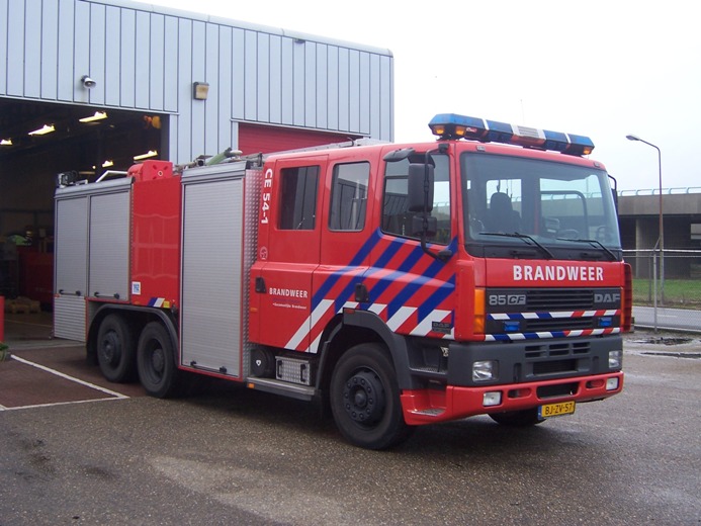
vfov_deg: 32.9
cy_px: 263
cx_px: 350
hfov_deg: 42.9
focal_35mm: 44
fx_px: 891
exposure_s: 1/60
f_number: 3.3
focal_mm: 7.3
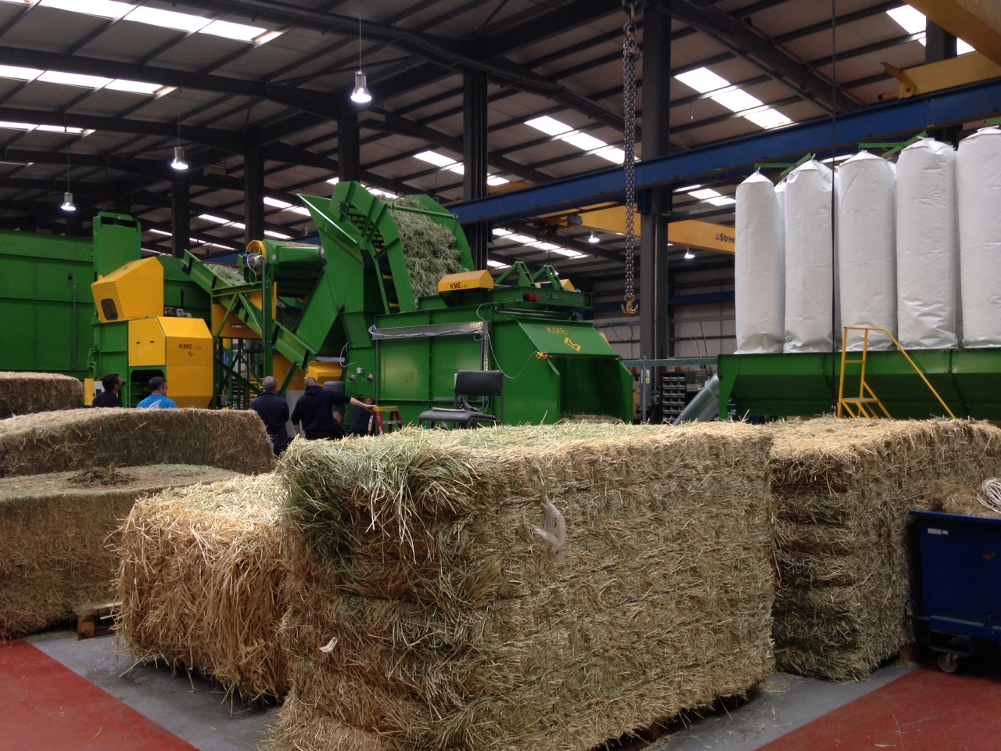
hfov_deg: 55.4
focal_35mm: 33
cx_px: 500
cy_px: 376
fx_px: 954
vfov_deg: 42.9
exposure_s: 1/20
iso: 80
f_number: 2.4
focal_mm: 4.12
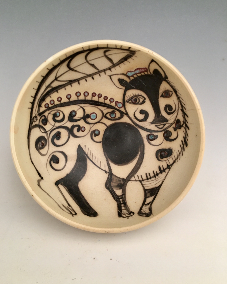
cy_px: 134
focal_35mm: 31
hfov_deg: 47.1
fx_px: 260
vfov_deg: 57.1
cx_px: 112
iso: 100
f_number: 2.2
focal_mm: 4.15
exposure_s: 1/30
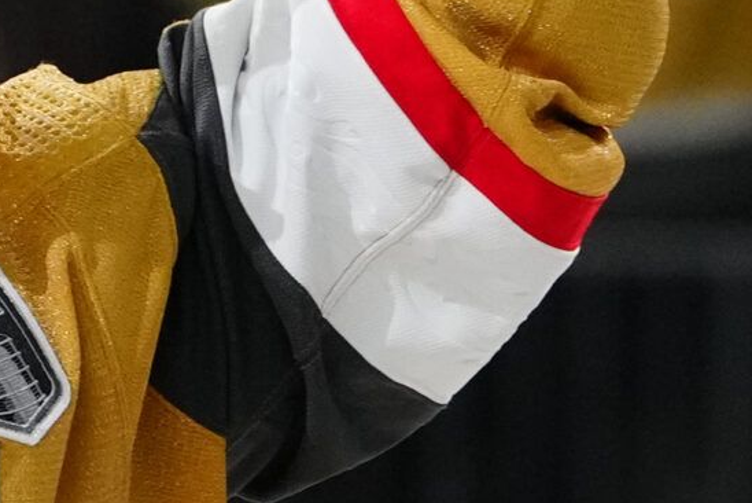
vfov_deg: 1.5
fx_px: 19520
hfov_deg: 2.2
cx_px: -214
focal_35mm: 934
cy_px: -379
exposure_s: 1/1600
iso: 3200
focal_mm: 200
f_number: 4.5
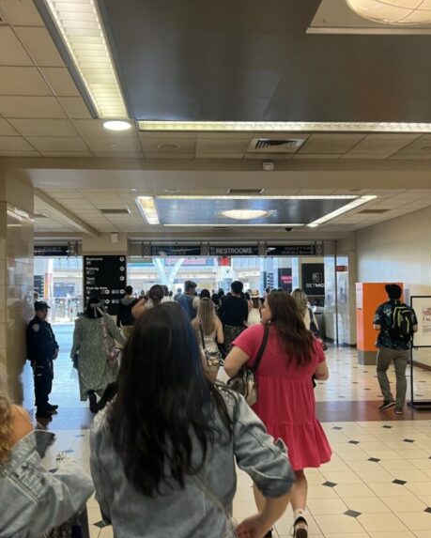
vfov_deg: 52.8
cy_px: 269
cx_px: 218
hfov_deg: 43.4
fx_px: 542
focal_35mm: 34
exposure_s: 1/60
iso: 160
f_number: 1.5
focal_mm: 5.7
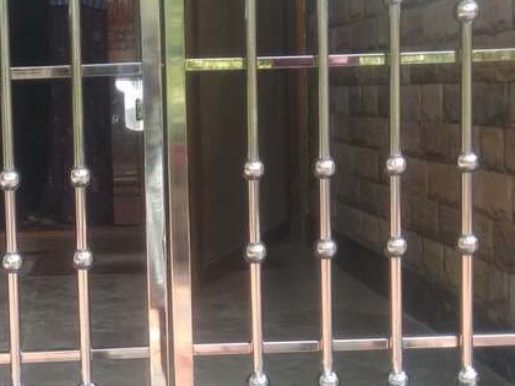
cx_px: 93
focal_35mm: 60
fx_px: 893
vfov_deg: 24.4
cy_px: 186
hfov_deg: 31.3
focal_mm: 3.57
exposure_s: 1/100
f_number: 2
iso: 125
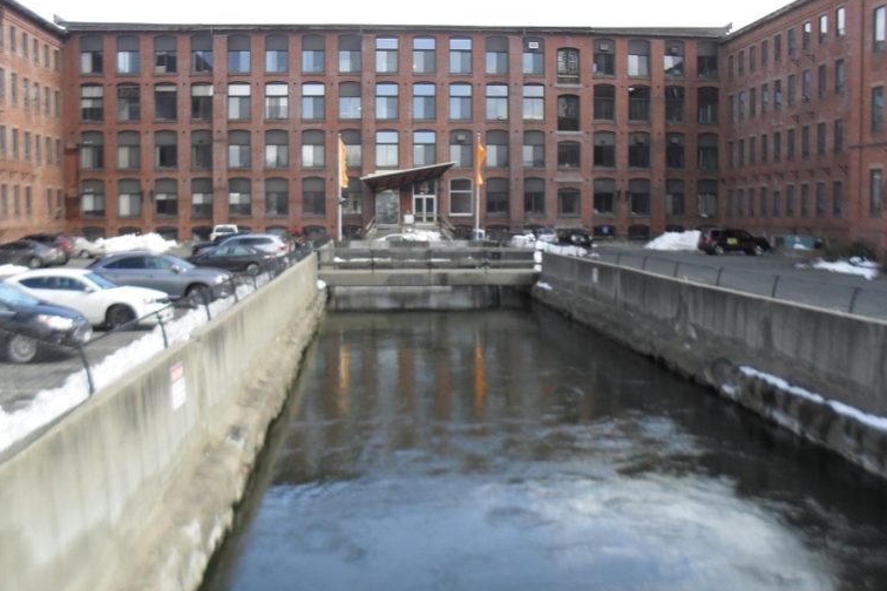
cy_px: 312
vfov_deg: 35.9
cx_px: 445
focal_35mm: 37
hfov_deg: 51.9
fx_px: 912
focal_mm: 6.3
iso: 100
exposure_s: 1/350
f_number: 3.2
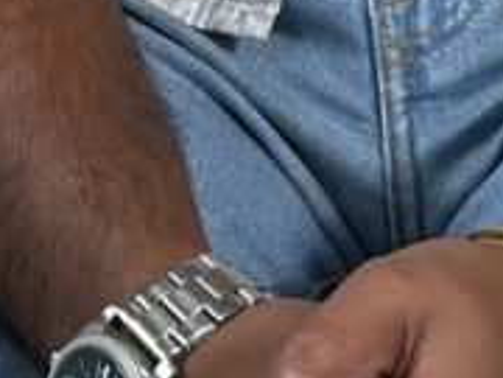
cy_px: -927
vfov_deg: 3.7
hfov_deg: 5.0
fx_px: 5580
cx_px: 1285
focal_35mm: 384
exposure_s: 1/100
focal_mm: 6.86
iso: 80
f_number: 1.78
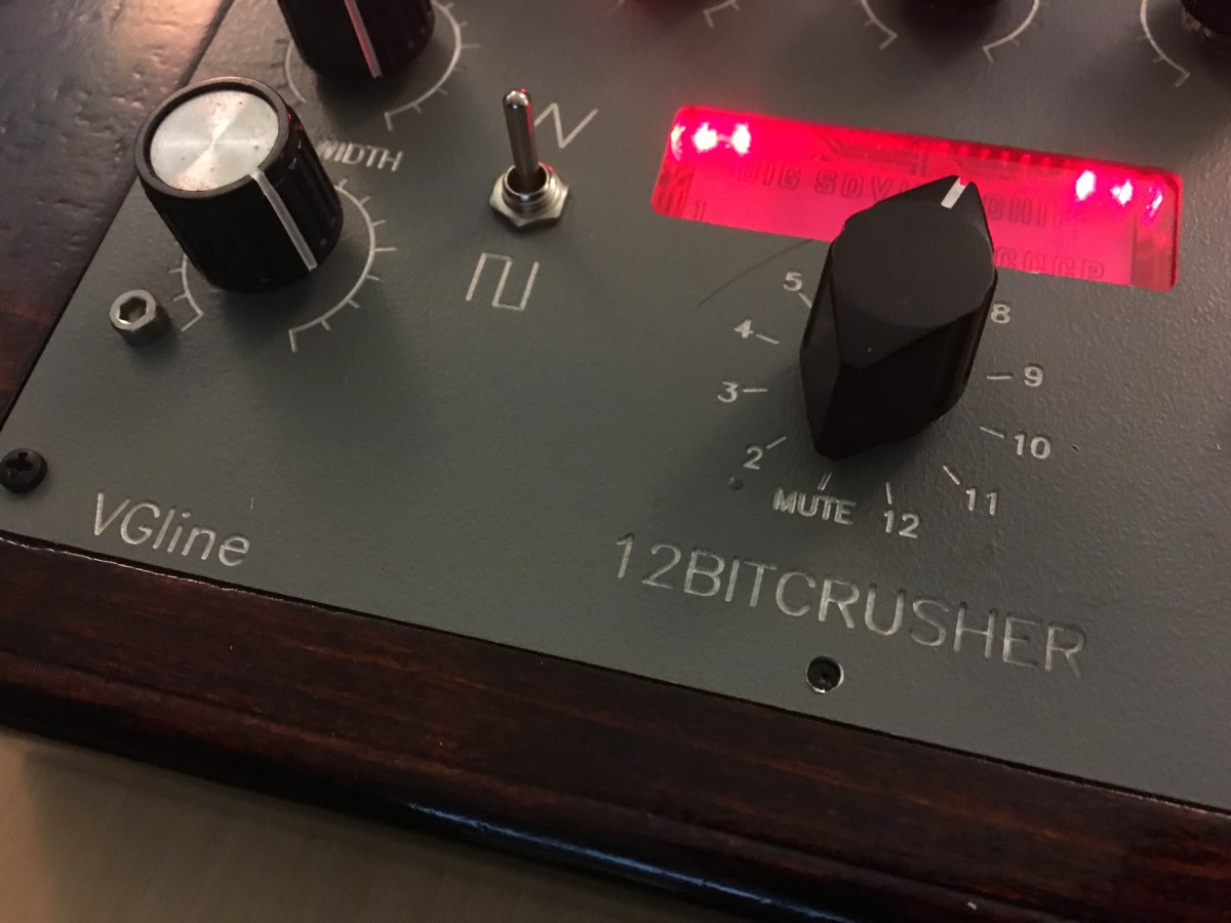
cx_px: 616
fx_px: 1031
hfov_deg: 61.7
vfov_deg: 48.2
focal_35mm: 29
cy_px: 462
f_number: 2.2
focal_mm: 4.15
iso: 320
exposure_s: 1/17
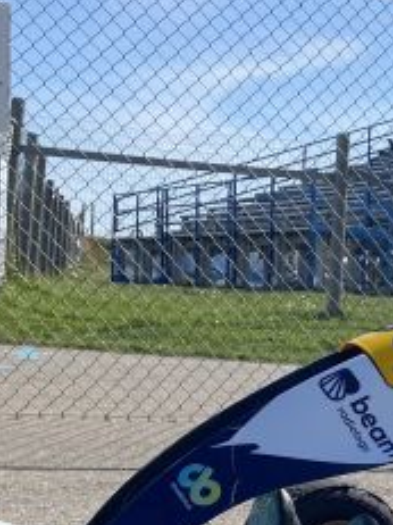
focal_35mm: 81
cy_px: 425
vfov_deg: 23.7
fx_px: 1227
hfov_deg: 15.2
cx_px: 756
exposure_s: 1/3610
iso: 32
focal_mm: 4.25
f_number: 1.8
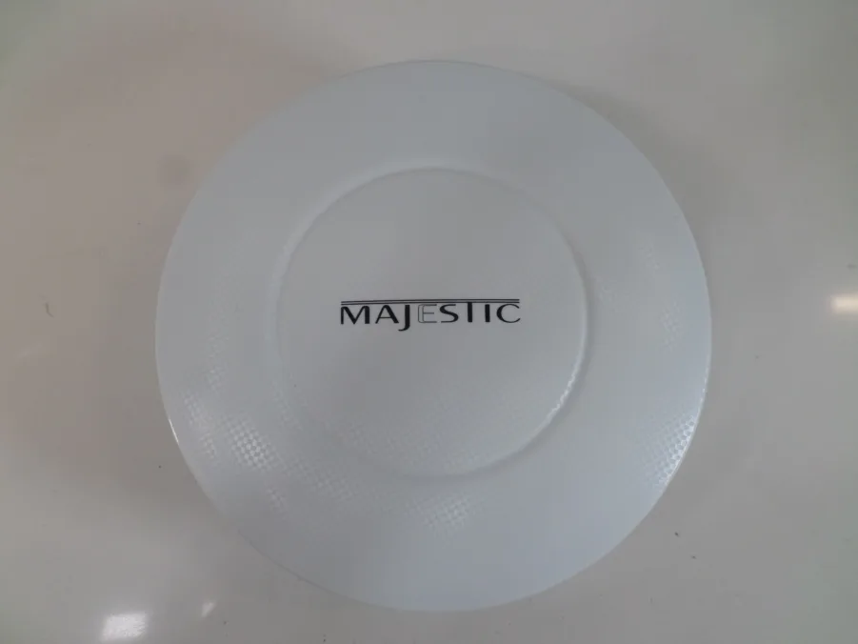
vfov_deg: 54.9
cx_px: 429
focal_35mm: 25
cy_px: 322
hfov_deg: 69.4
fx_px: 620
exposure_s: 1/90
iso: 80
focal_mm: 4.5
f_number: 2.5
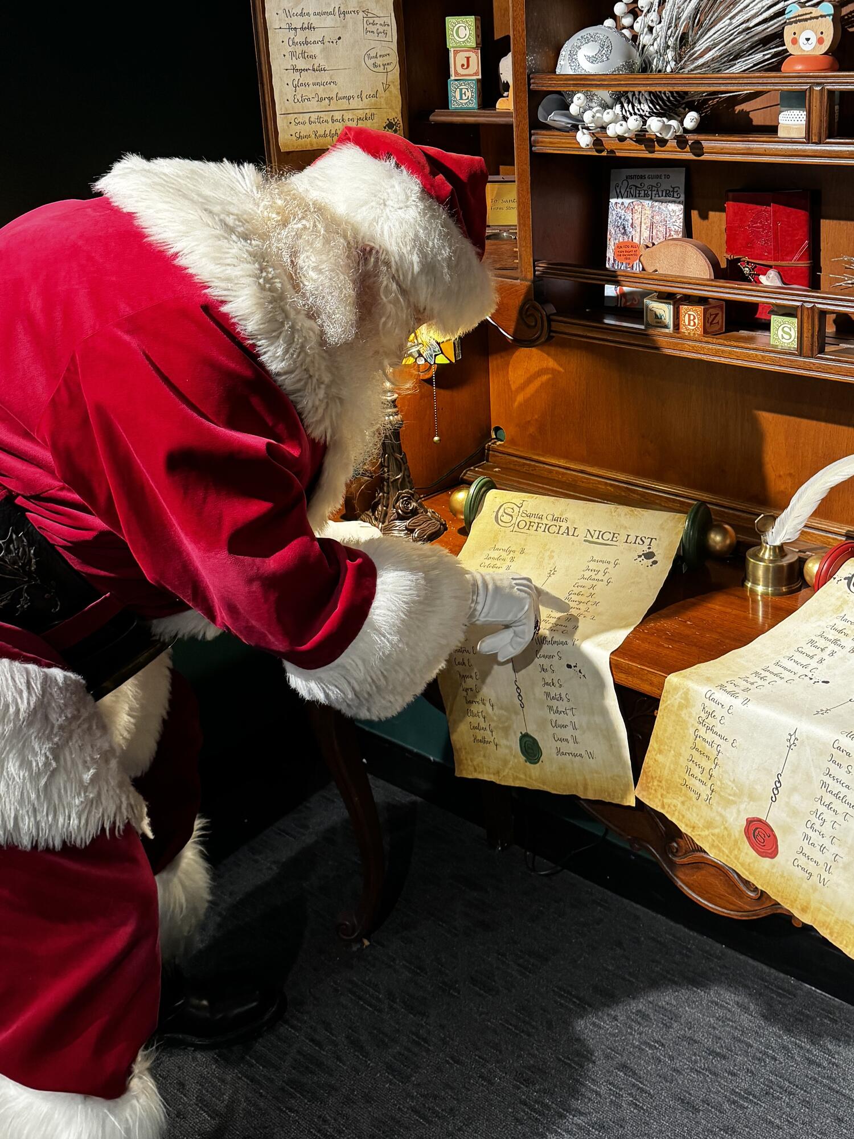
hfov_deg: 56.8
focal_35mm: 24
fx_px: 789
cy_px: 570
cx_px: 427
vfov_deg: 71.6
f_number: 1.78
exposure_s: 1/60
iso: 400
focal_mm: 6.86
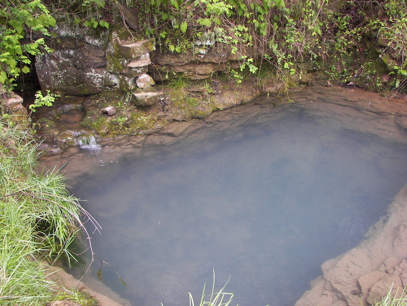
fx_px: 423
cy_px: 153
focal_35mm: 36
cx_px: 204
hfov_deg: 51.3
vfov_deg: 39.7
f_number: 2.8
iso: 64
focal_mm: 6
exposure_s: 1/30
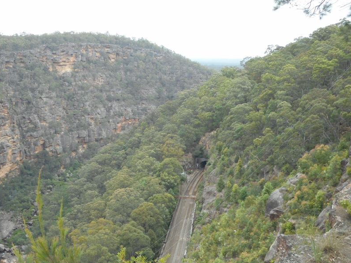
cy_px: 165
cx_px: 144
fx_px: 446
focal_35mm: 44
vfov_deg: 32.7
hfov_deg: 42.8
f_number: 4.2
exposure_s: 1/40
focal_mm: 6
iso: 80
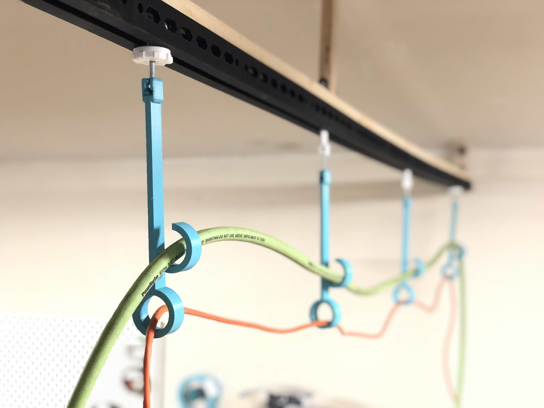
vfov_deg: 28.0
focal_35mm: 52
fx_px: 817
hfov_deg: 36.8
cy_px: 204
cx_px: 272
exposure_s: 1/20
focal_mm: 6
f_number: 2.4
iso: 160
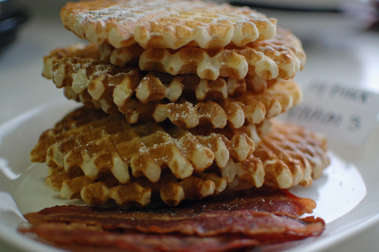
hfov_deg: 37.9
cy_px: 126
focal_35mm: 52
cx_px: 190
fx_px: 552
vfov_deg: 25.7
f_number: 1.8
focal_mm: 35
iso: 800
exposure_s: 1/1000
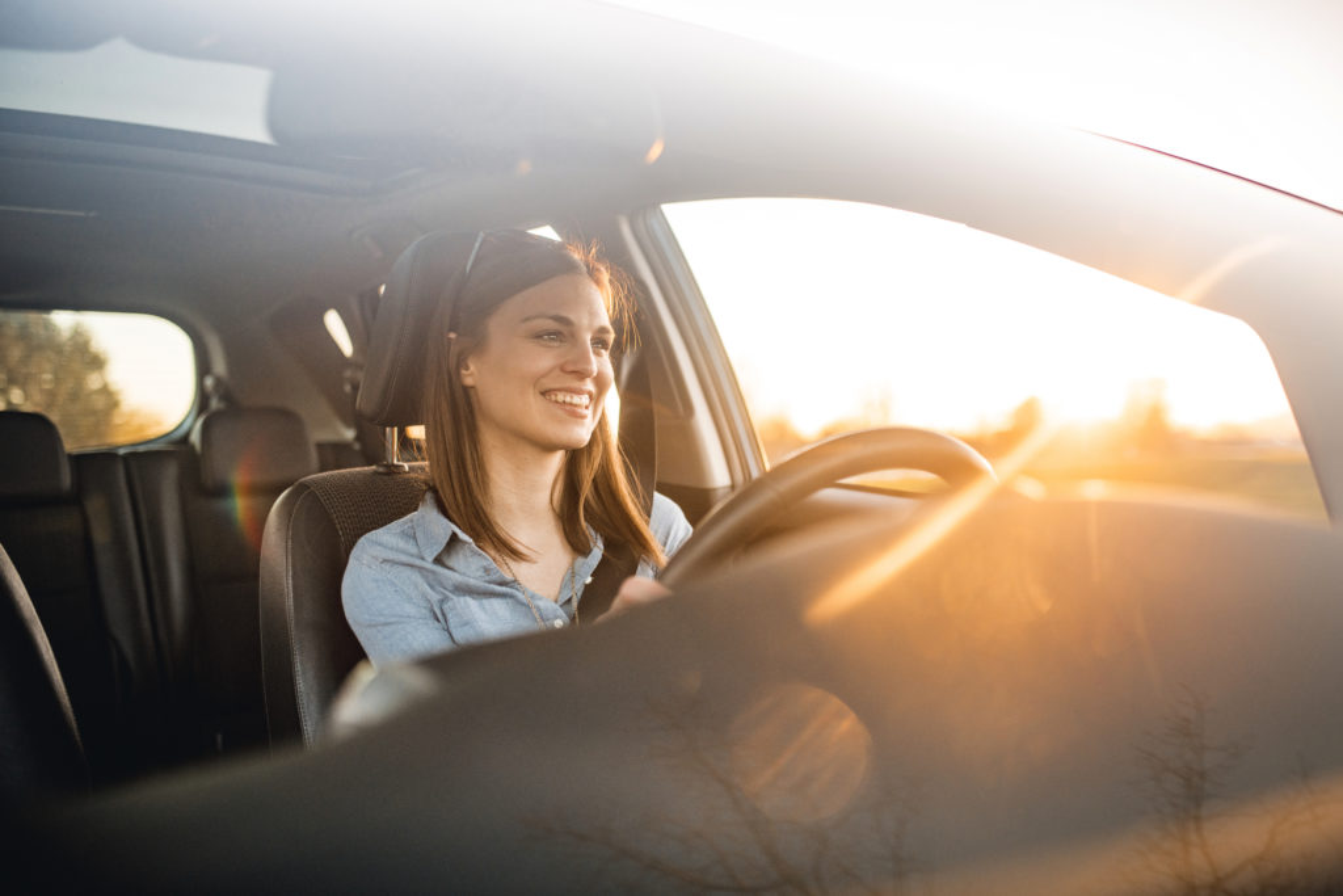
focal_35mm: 35
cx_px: 672
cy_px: 448
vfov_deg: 37.9
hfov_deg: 54.4
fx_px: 1306
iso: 360
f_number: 2.2
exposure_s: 1/400
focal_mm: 35
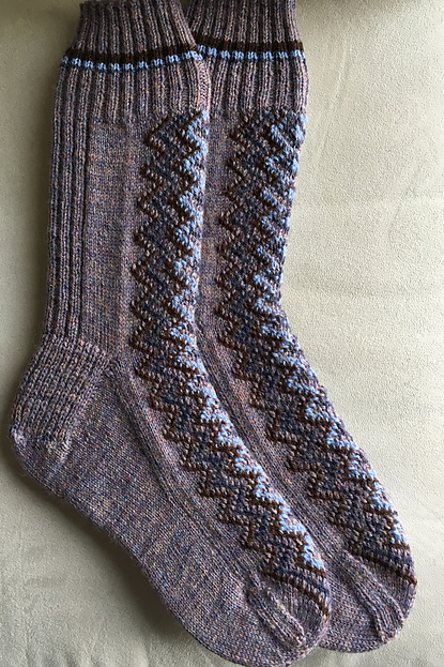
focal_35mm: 31
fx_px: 574
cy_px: 325
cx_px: 212
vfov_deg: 60.3
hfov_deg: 42.3
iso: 32
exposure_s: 1/30
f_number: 2.2
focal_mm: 4.15
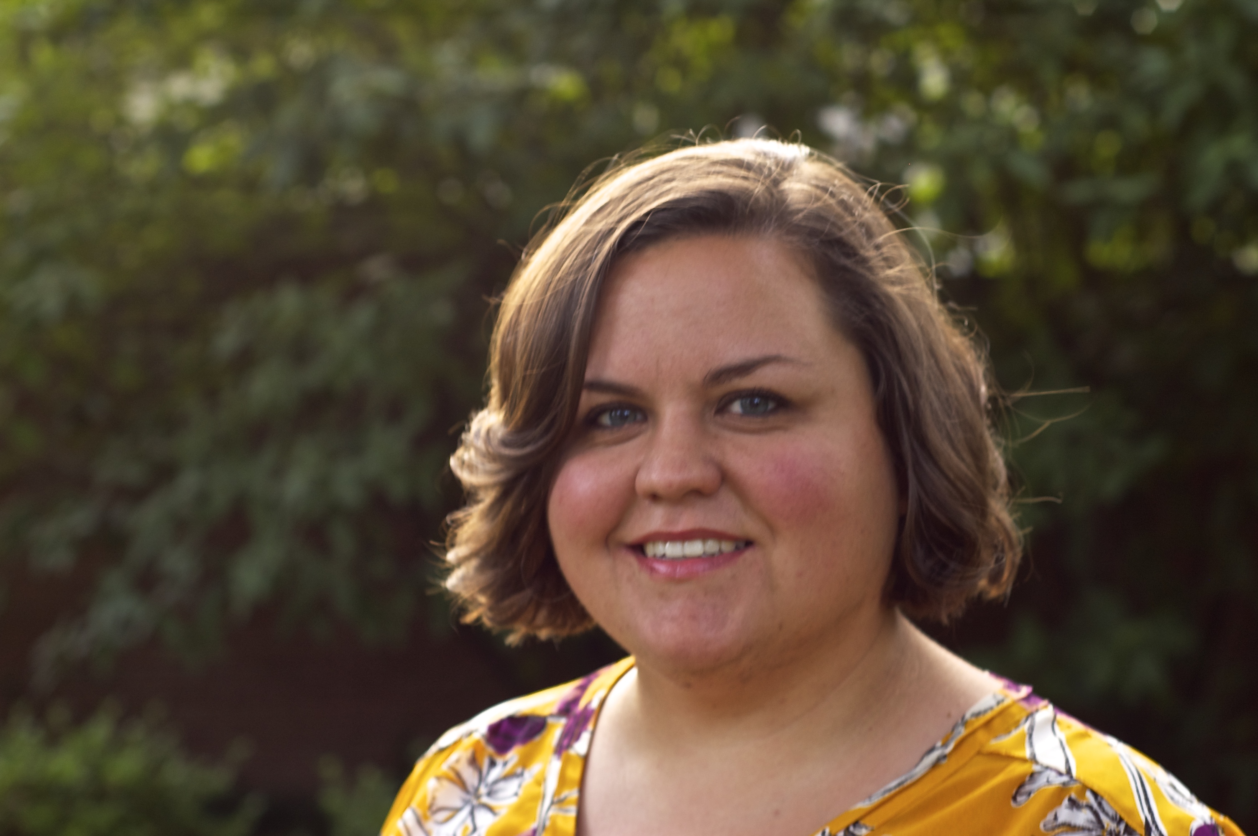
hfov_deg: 27.0
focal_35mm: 75
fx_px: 2618
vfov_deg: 18.1
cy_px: 418
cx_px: 629
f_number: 4
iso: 200
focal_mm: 50
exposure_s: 1/20
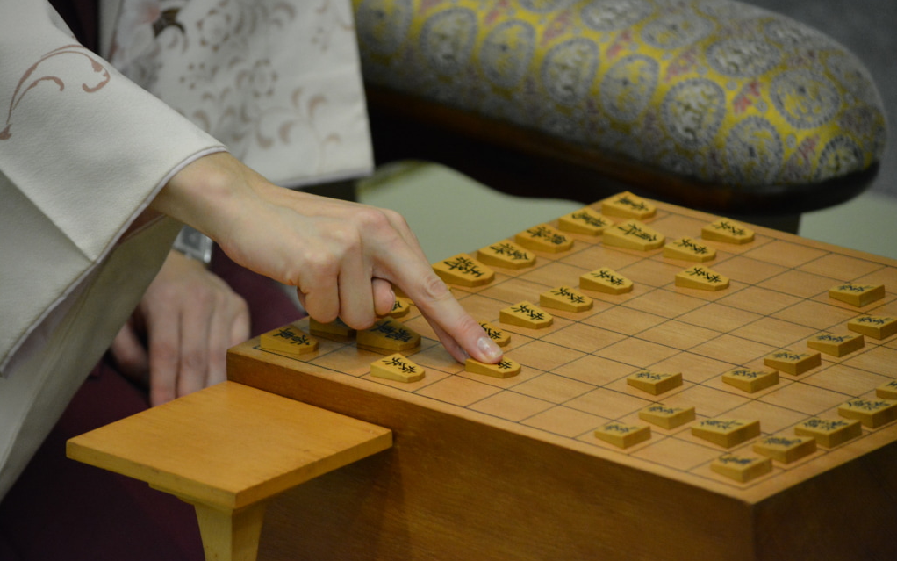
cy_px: 283
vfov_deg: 5.5
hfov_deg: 8.8
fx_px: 5807
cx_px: 448
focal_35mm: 238
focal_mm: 155
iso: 3200
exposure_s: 1/200
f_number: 5
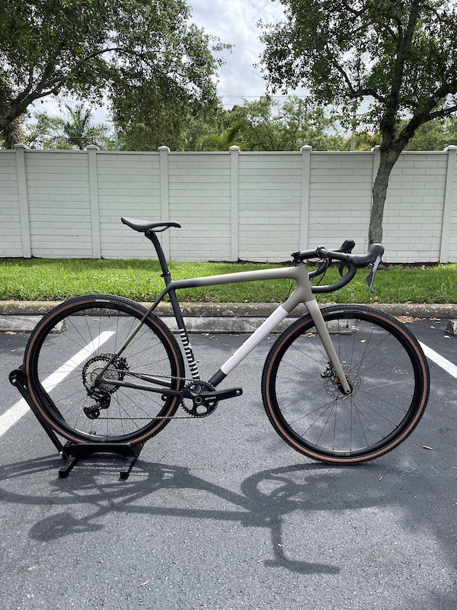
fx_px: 458
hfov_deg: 53.1
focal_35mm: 26
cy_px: 305
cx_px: 228
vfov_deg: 67.3
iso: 32
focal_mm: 4.2
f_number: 1.6
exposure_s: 1/1531
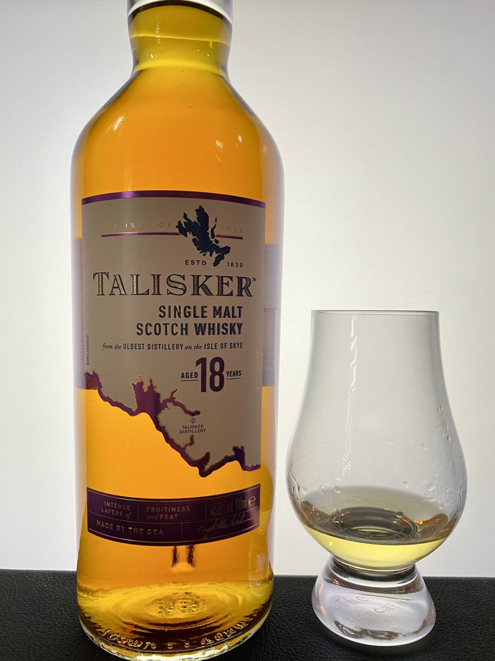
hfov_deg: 53.1
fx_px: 496
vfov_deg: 67.3
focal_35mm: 26
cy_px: 330
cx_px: 248
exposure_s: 1/60
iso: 125
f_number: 1.8
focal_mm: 4.25
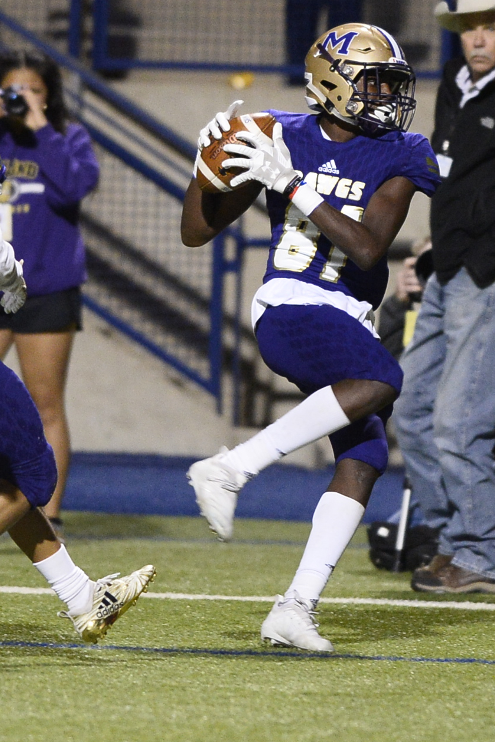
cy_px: 371
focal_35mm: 300
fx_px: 6188
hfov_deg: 4.6
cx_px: 248
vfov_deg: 6.9
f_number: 2.8
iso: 5000
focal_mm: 300
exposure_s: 1/800
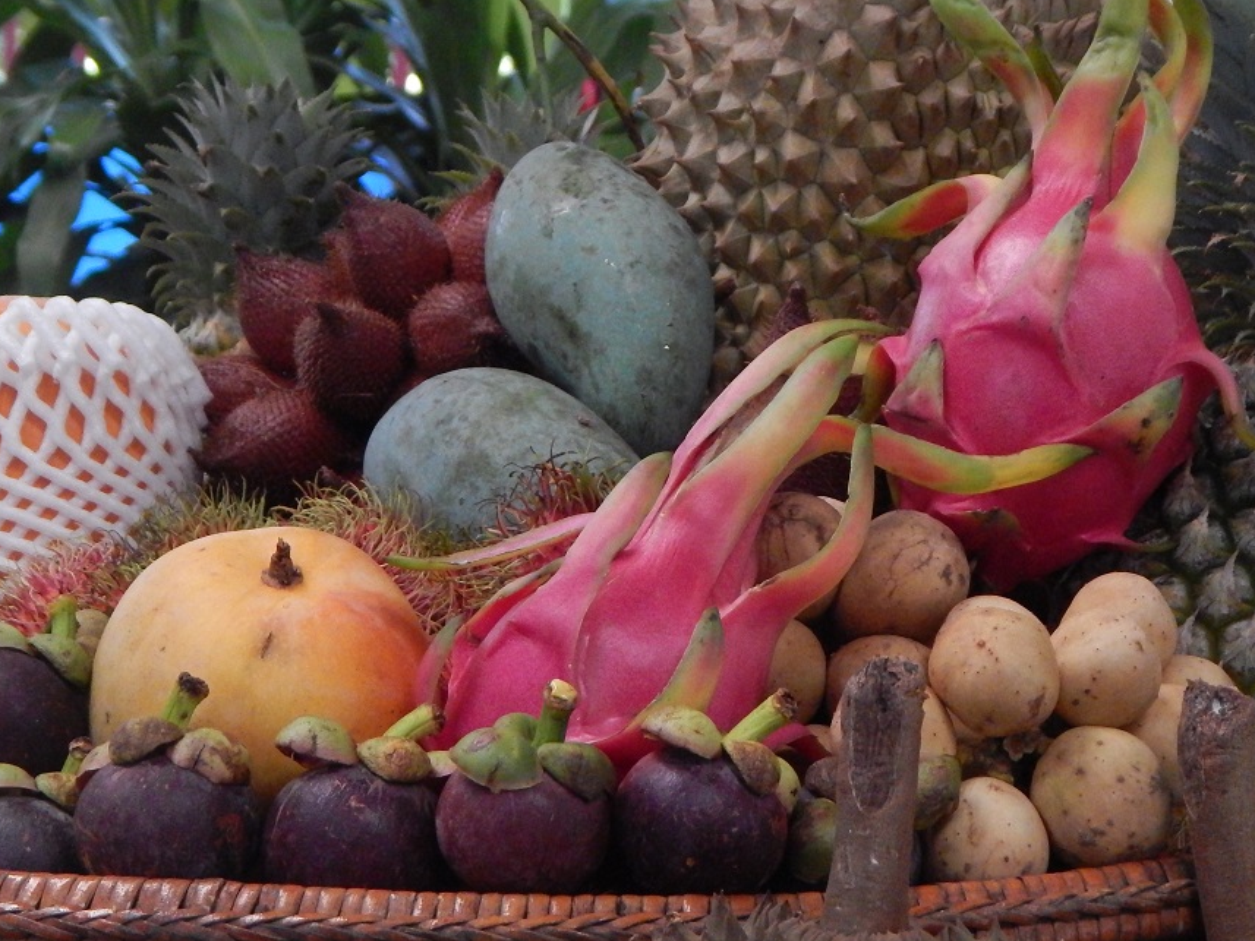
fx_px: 4315
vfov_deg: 12.5
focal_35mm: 119
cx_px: 751
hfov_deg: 16.5
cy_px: 400
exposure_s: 1/200
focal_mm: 15.3
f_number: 4.3
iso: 800
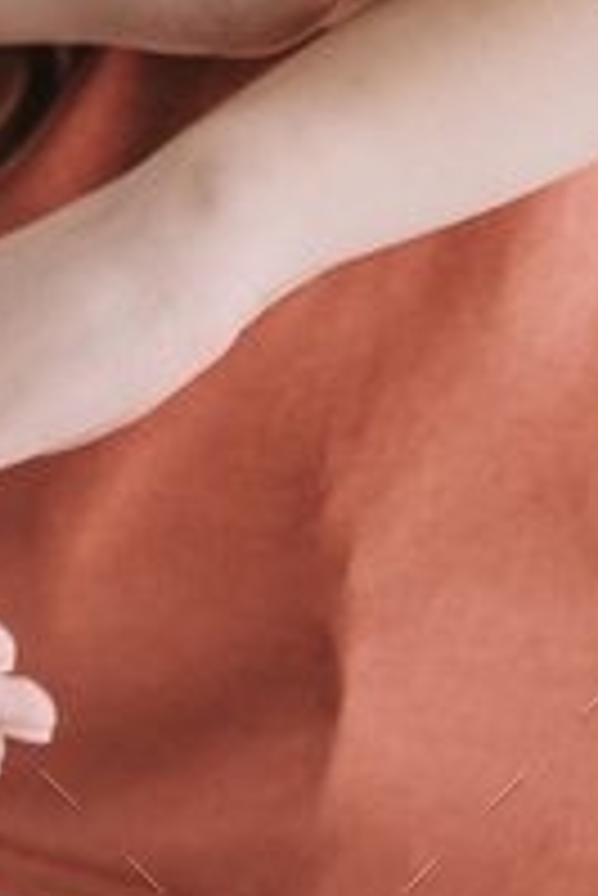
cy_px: -1049
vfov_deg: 5.6
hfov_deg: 3.9
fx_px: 8829
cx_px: 261
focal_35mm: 355
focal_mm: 80
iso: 125
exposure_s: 1/200
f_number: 3.5
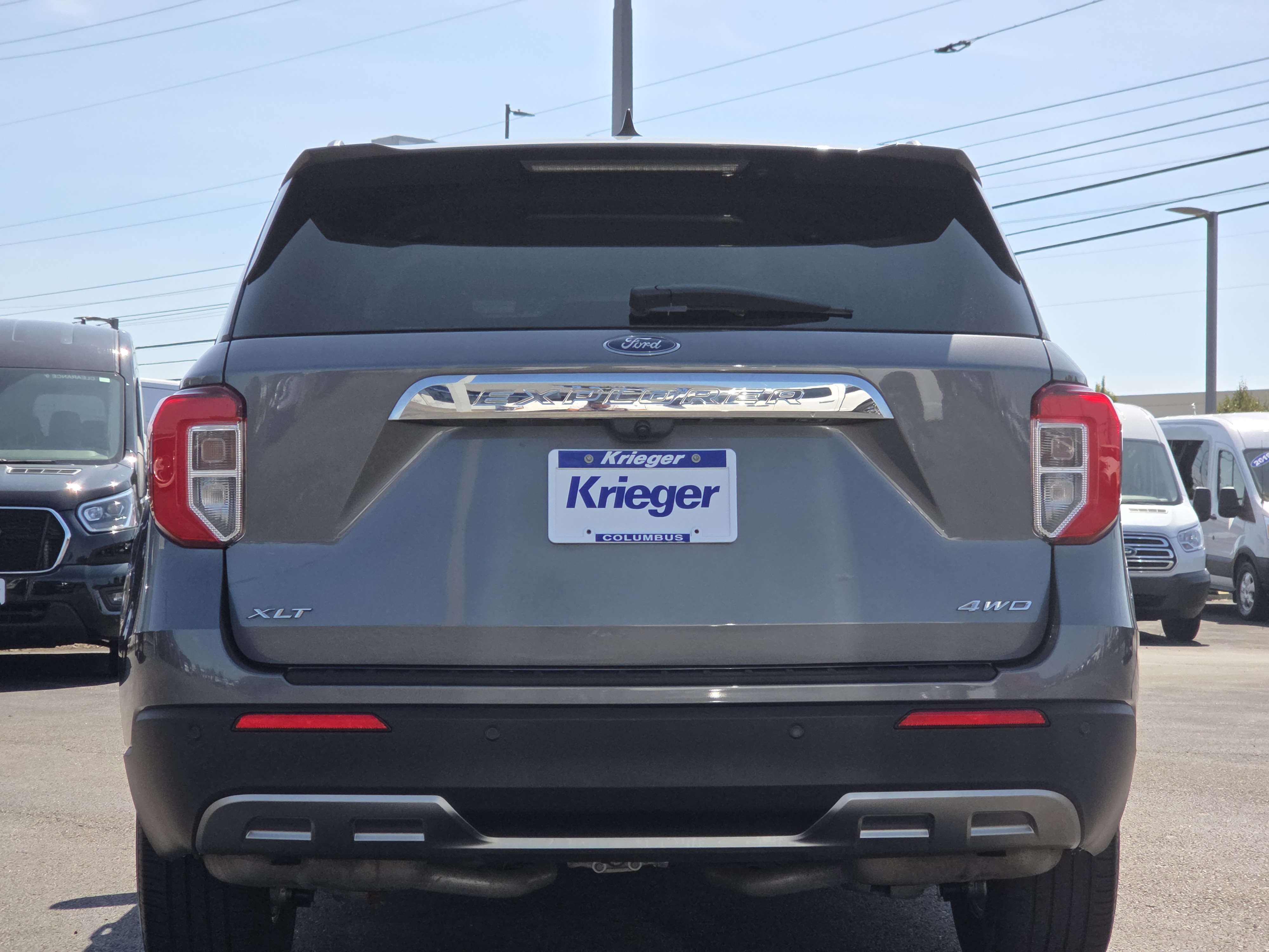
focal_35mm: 69
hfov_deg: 28.2
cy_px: 476
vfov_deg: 21.3
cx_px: 634
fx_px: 2529
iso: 25
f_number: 2.4
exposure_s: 1/1073
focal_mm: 7
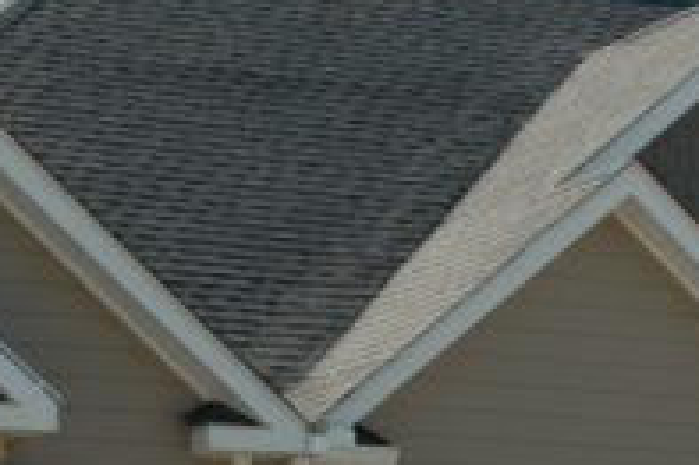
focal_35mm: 164
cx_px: 440
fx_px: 3182
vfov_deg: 8.2
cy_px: 648
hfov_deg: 12.5
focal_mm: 28
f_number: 9
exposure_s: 1/320
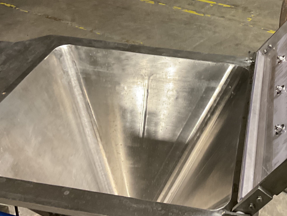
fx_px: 489
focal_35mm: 59
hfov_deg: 32.4
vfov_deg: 24.6
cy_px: 57
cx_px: 191
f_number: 1.8
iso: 200
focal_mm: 3
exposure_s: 1/33
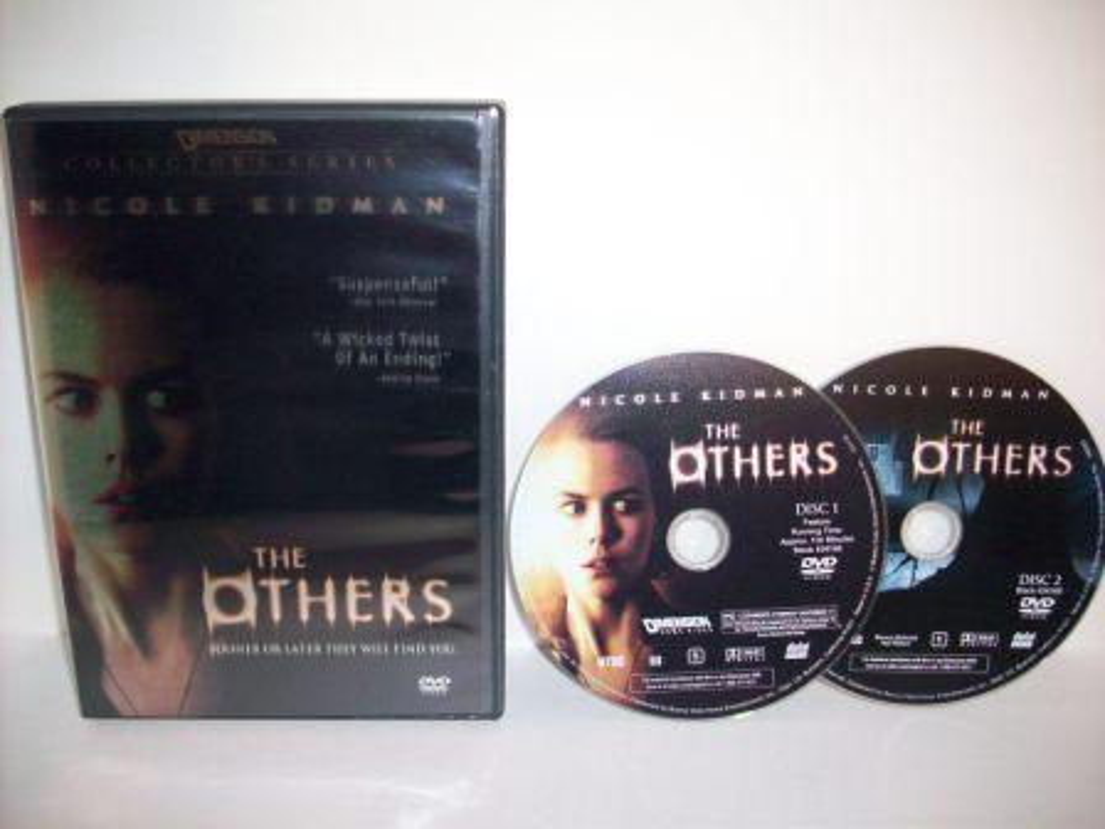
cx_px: 552
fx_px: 1181
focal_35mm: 37
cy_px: 414
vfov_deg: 38.7
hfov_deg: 50.1
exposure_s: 1/45
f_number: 2.8
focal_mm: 6.2
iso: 160
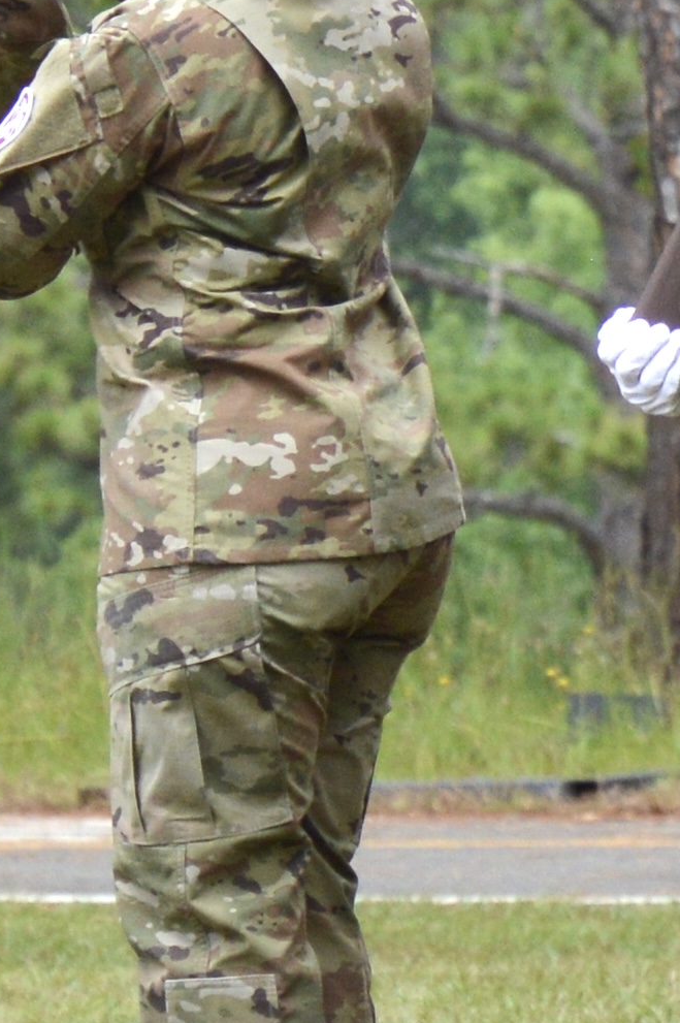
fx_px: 10870
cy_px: 283
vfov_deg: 5.4
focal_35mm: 383
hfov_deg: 3.6
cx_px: 302
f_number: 5
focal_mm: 86
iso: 400
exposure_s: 1/640
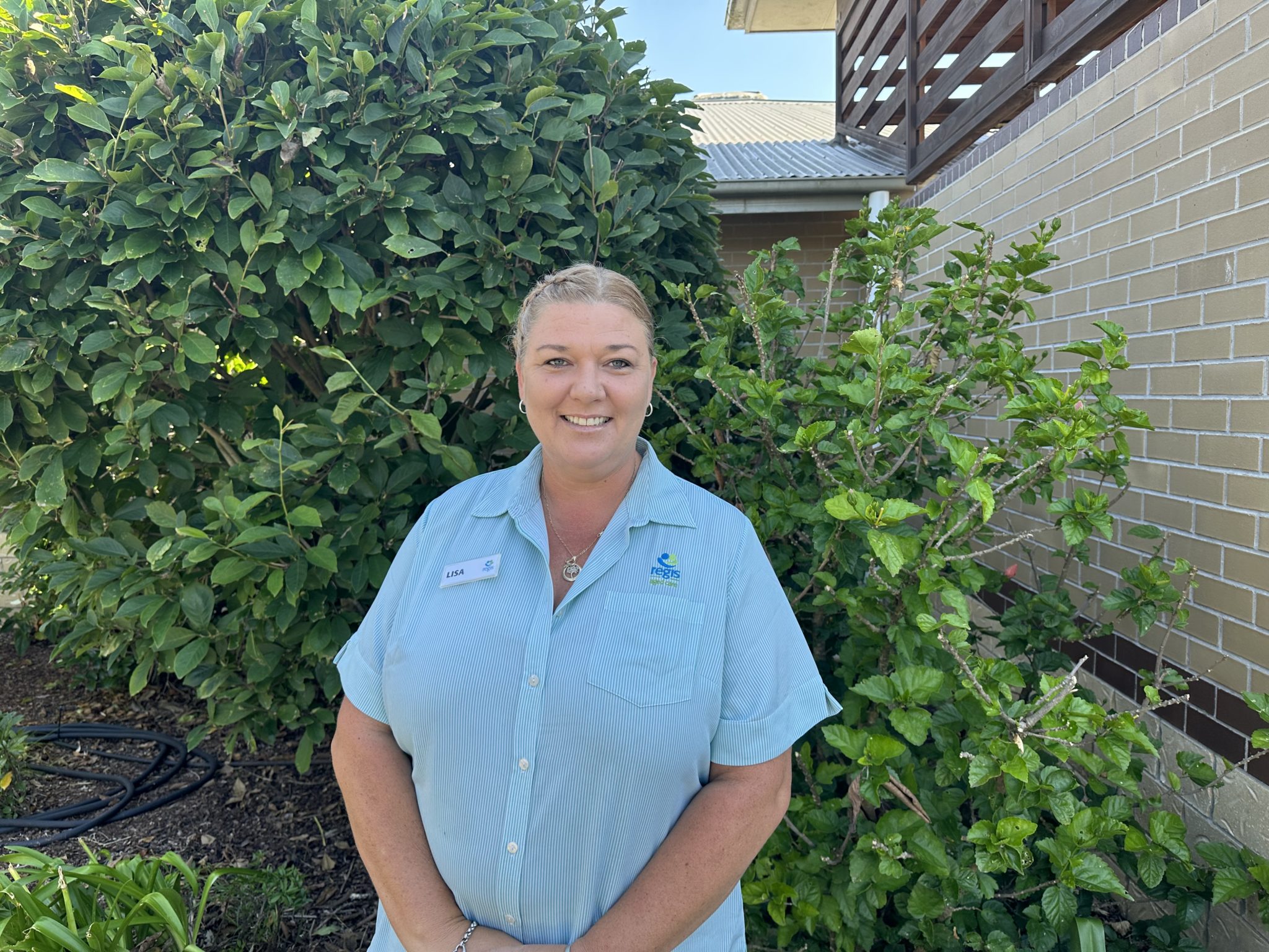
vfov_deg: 56.8
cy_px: 476
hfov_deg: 71.6
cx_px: 634
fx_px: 880
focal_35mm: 24
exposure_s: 1/501
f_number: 1.78
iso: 80
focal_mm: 6.86
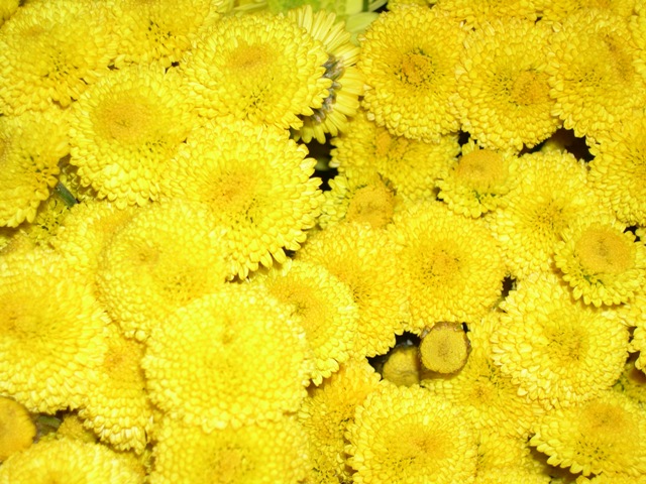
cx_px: 323
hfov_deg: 25.3
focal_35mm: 77
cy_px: 242
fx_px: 1437
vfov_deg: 19.1
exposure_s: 1/60
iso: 100
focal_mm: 16.3
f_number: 4
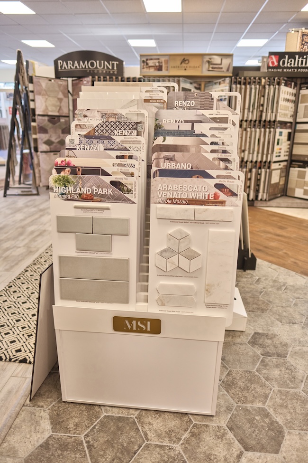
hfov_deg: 53.1
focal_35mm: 24
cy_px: 232
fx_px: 308
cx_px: 154
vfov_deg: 73.7
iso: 800
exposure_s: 1/500
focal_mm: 16
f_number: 1.4
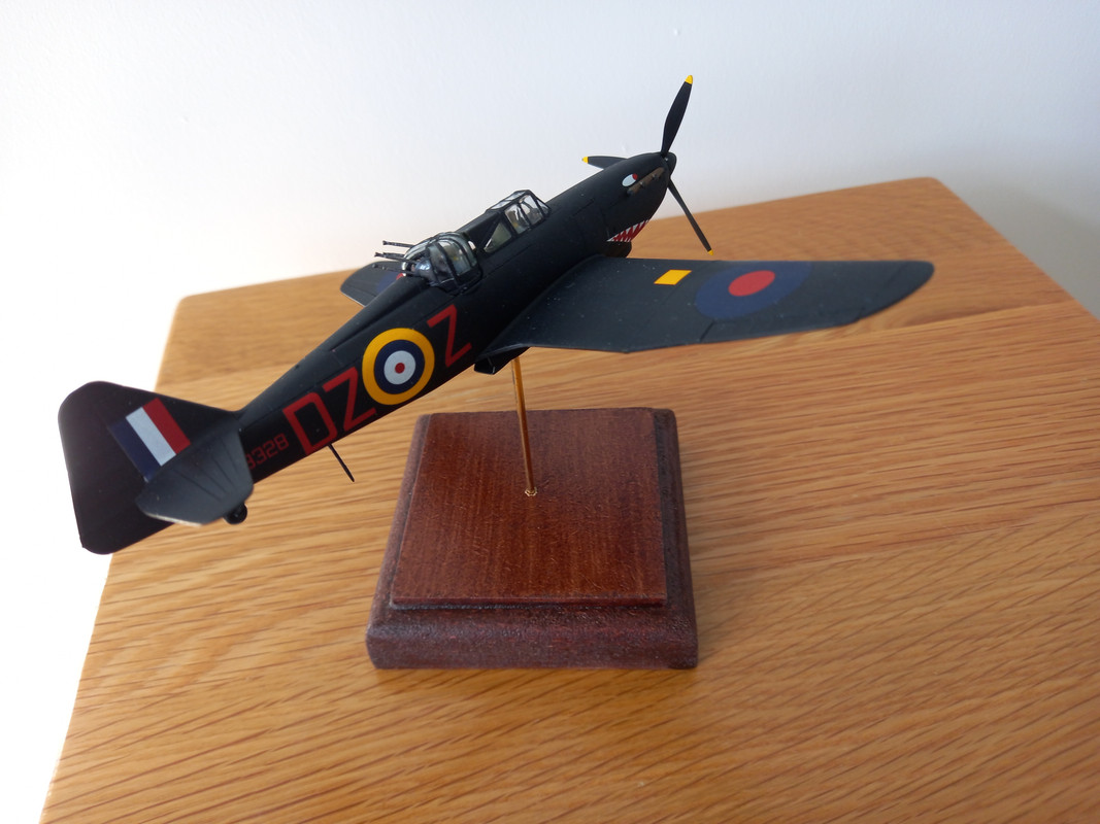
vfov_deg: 54.9
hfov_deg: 69.4
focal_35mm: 25
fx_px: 794
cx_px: 550
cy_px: 412
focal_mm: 4.6
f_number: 2
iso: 80
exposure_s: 1/60
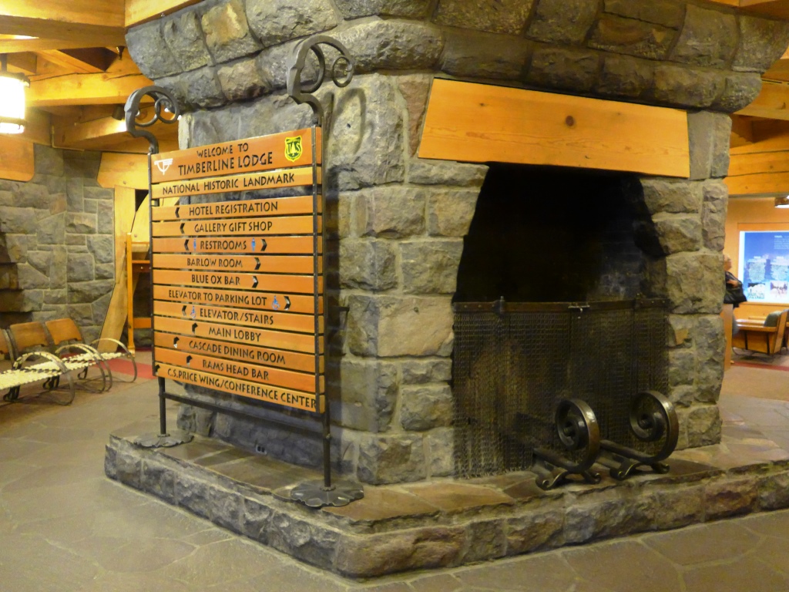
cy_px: 296
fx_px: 661
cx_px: 394
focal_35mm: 29
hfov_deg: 61.7
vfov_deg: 48.2
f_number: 2
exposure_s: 1/20
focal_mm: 6
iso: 800
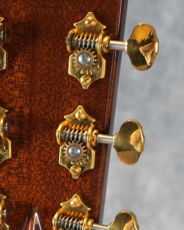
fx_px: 755
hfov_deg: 13.8
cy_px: 143
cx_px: 36
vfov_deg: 17.3
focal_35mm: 111
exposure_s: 1/10
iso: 1600
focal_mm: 50
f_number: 6.3
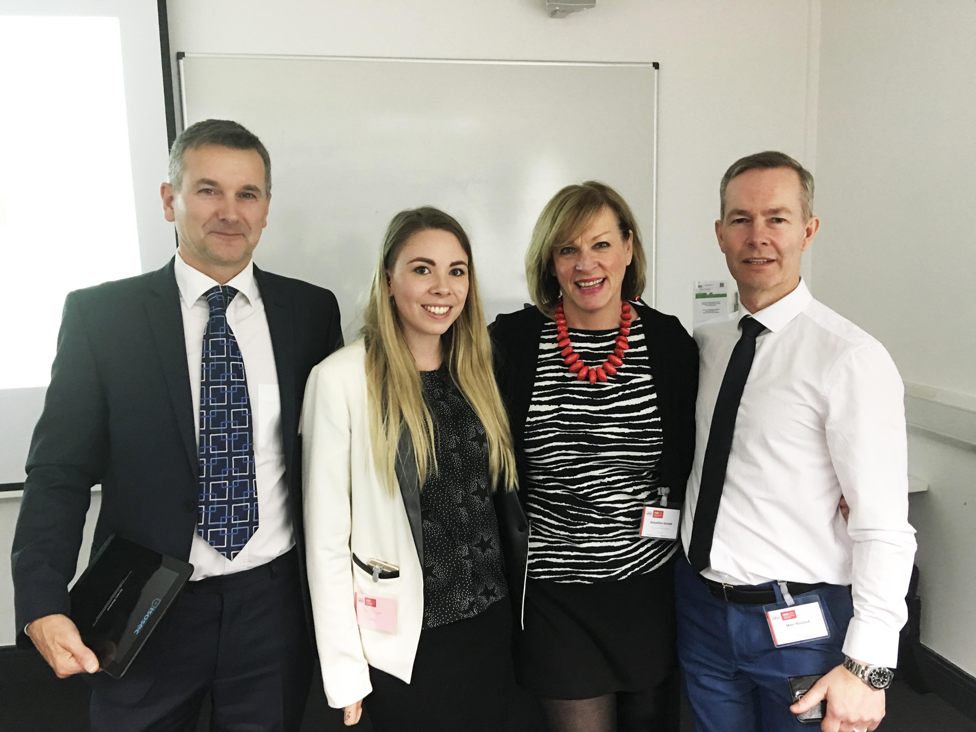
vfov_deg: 48.2
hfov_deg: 61.7
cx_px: 488
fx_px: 818
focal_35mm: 29
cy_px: 366
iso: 100
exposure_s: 1/10
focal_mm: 4.15
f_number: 2.2
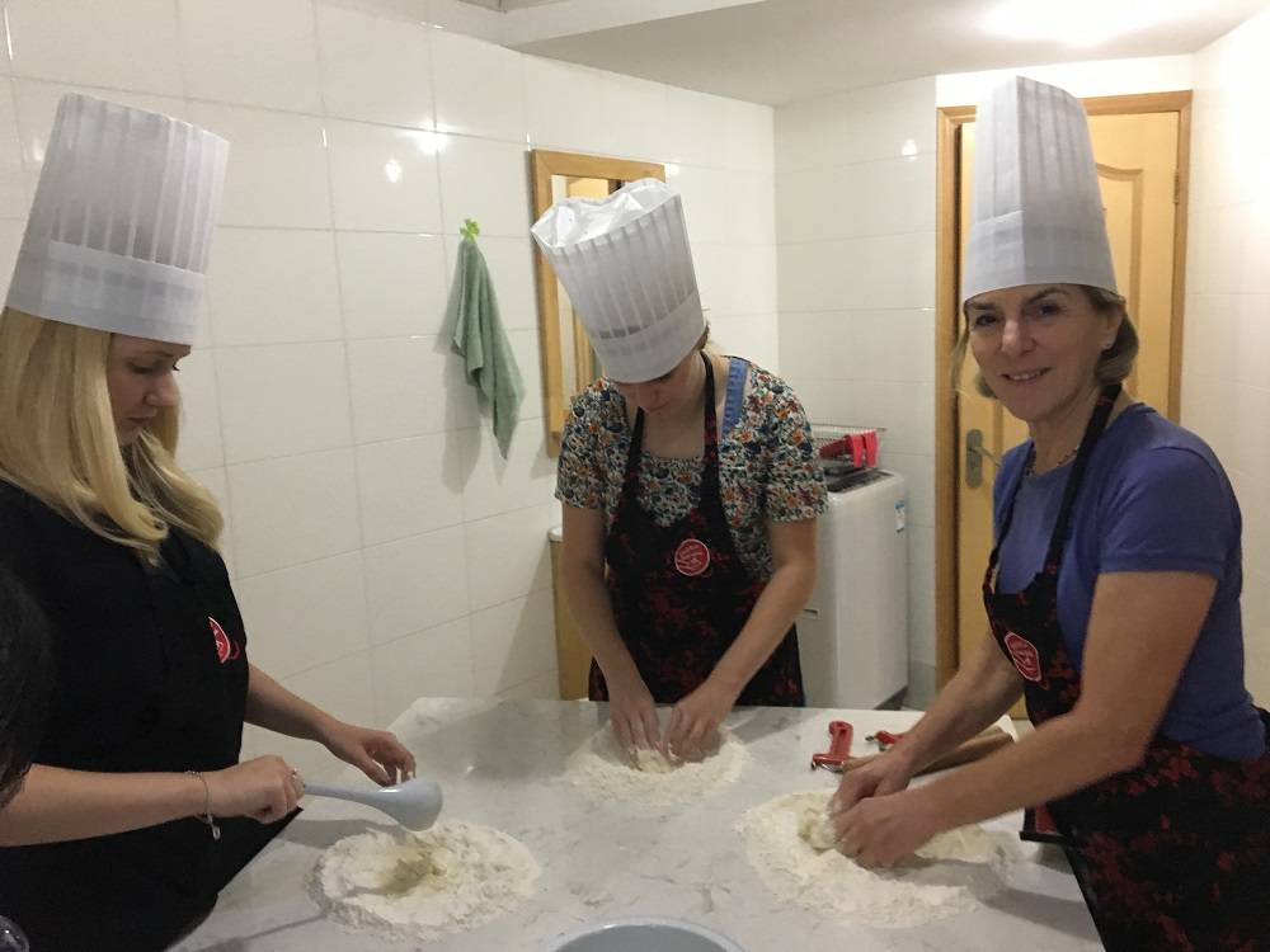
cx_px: 635
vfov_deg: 48.2
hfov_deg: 61.7
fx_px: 1064
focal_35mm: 29
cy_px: 476
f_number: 2.2
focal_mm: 4.15
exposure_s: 1/33
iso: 250
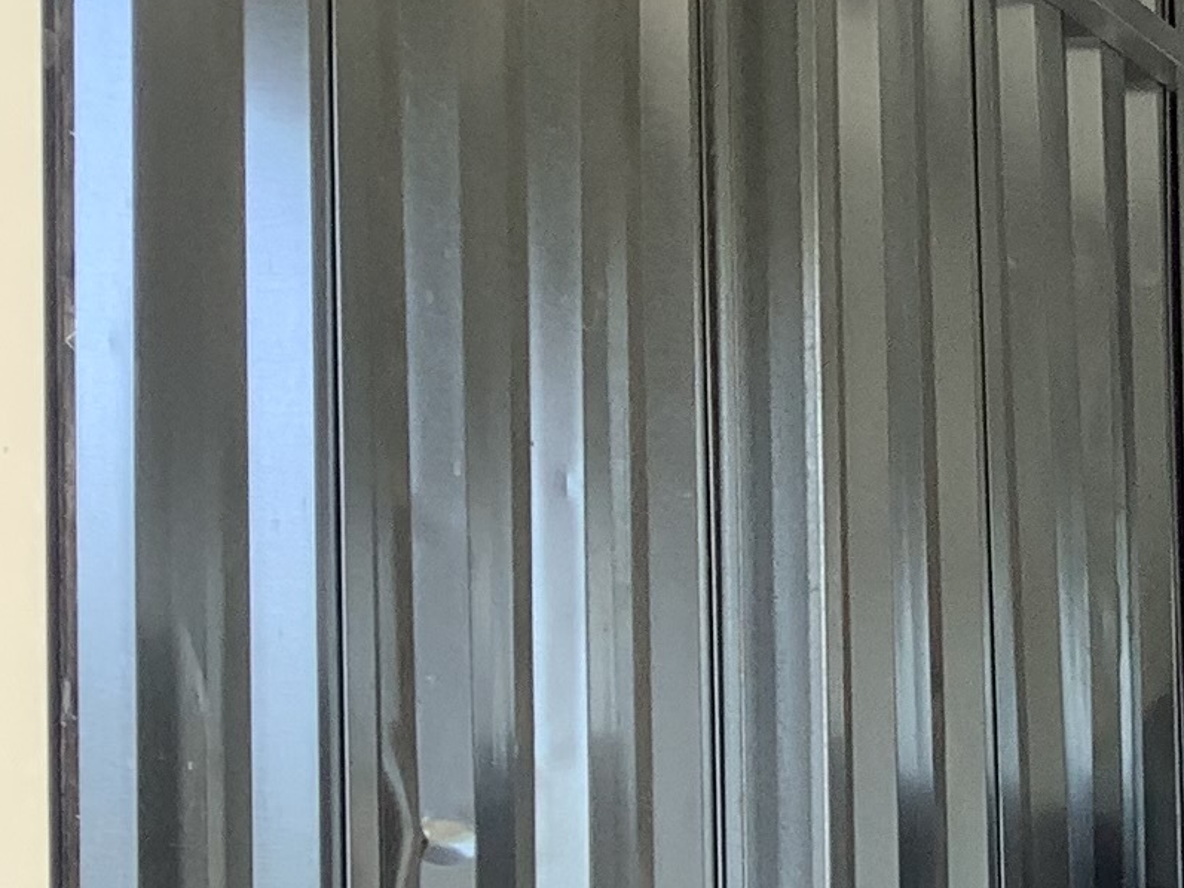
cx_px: 2303
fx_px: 4345
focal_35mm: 127
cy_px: 1066
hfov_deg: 13.5
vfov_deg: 11.4
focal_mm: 3.3
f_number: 2.4
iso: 25
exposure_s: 1/436
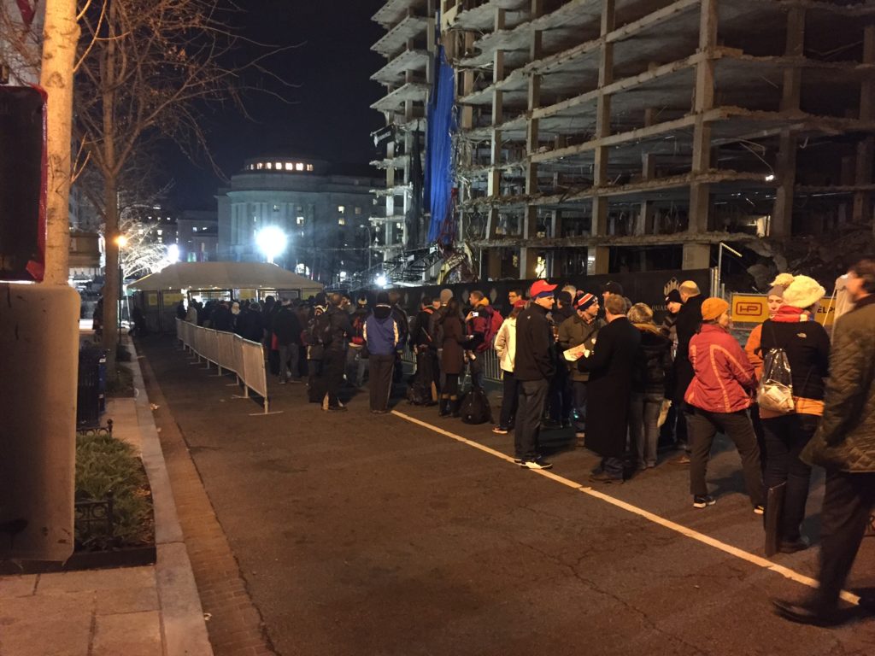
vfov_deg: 48.2
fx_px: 733
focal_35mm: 29
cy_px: 328
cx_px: 438
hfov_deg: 61.7
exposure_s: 1/15
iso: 500
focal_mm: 4.15
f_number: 2.2
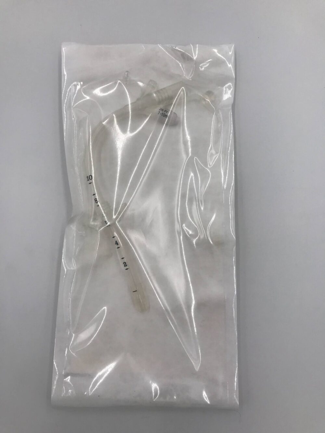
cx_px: 162
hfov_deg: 49.8
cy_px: 216
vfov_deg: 63.4
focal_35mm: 28
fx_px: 350
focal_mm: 3.99
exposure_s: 1/365
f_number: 1.8
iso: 20
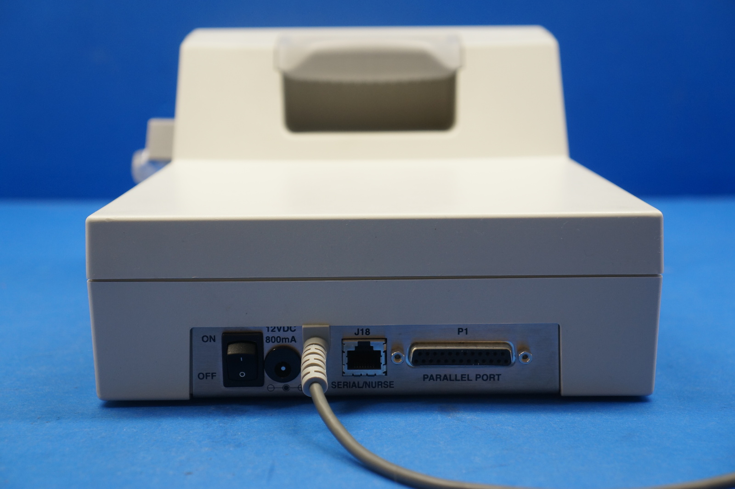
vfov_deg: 25.0
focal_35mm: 54
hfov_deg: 36.9
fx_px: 1101
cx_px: 368
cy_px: 244
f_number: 4.5
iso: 400
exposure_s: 1/80
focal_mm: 36
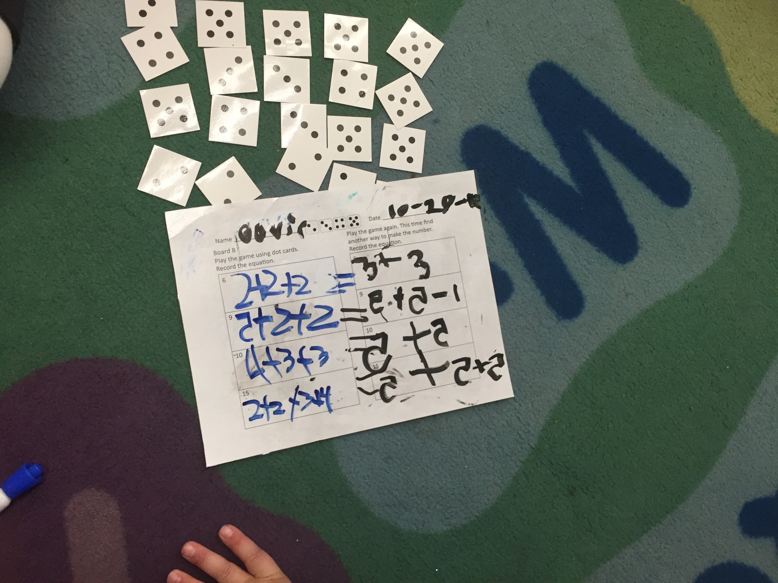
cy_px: 292
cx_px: 389
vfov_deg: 48.2
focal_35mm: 29
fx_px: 652
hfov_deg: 61.7
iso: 40
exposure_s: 1/30
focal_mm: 4.15
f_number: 2.2
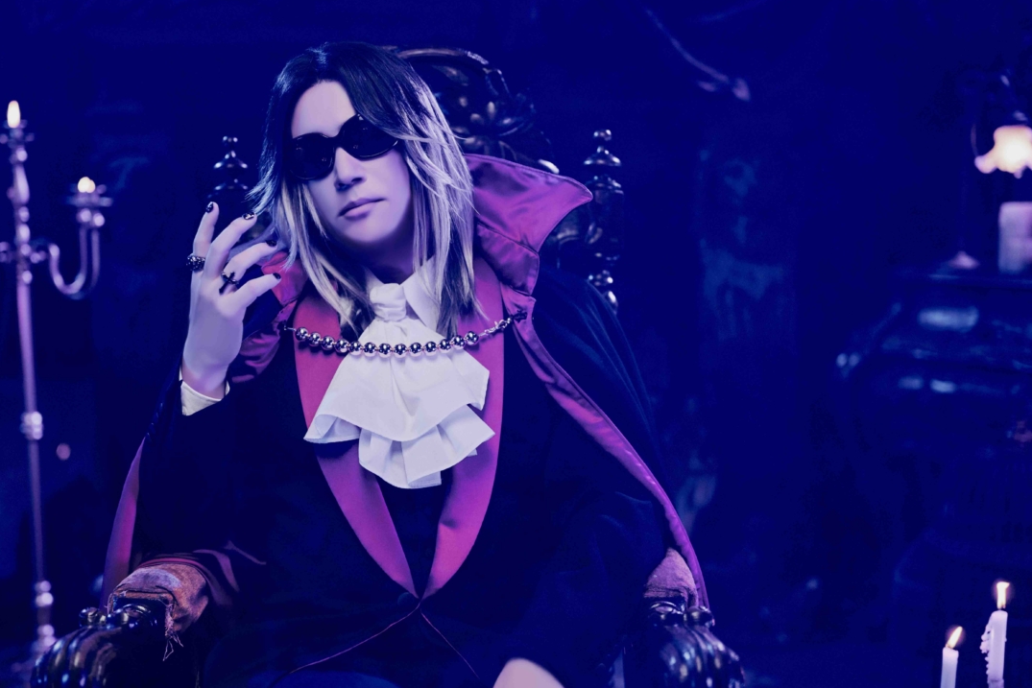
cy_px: 346
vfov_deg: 27.0
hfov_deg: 39.4
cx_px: 401
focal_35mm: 50
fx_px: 1433
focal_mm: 35
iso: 500
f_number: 1.3
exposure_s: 1/500
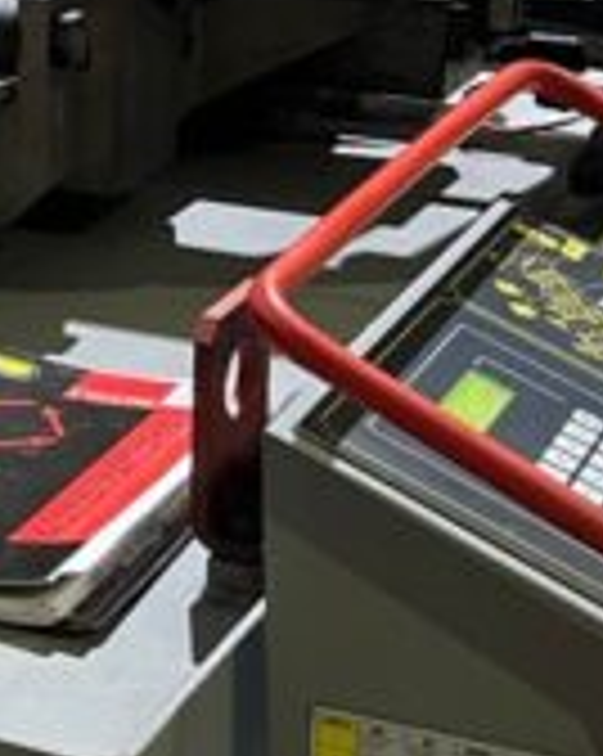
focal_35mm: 116
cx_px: -9
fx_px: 2592
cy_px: 288
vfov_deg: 16.6
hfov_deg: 13.1
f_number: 1.5
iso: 400
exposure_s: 1/50
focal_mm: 5.7
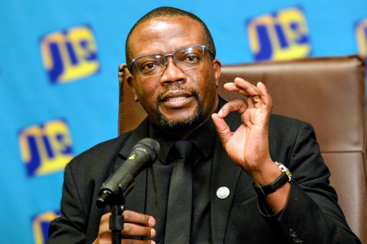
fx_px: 1223
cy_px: 122
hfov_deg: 17.1
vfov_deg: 11.4
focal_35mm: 120
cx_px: 184
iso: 3200
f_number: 5.6
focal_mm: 120
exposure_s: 1/125
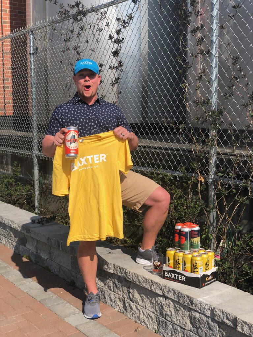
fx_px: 507
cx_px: 126
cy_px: 168
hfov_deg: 28.0
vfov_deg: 36.8
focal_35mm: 52
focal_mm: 6
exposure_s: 1/1185
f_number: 2.4
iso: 16
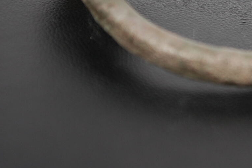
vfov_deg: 8.4
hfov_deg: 12.5
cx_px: 256
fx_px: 1140
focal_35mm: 163
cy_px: 6
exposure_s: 1/125
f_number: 5.6
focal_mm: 52
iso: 360
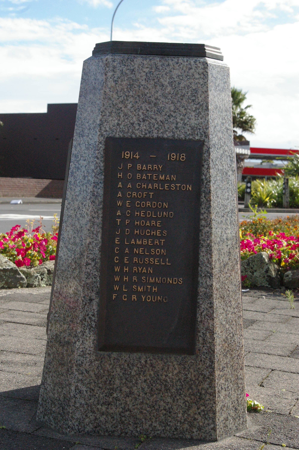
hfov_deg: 23.7
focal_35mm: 57
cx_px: 150
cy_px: 225
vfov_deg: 35.1
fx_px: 711
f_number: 11
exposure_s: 1/1000
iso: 1600
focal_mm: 38
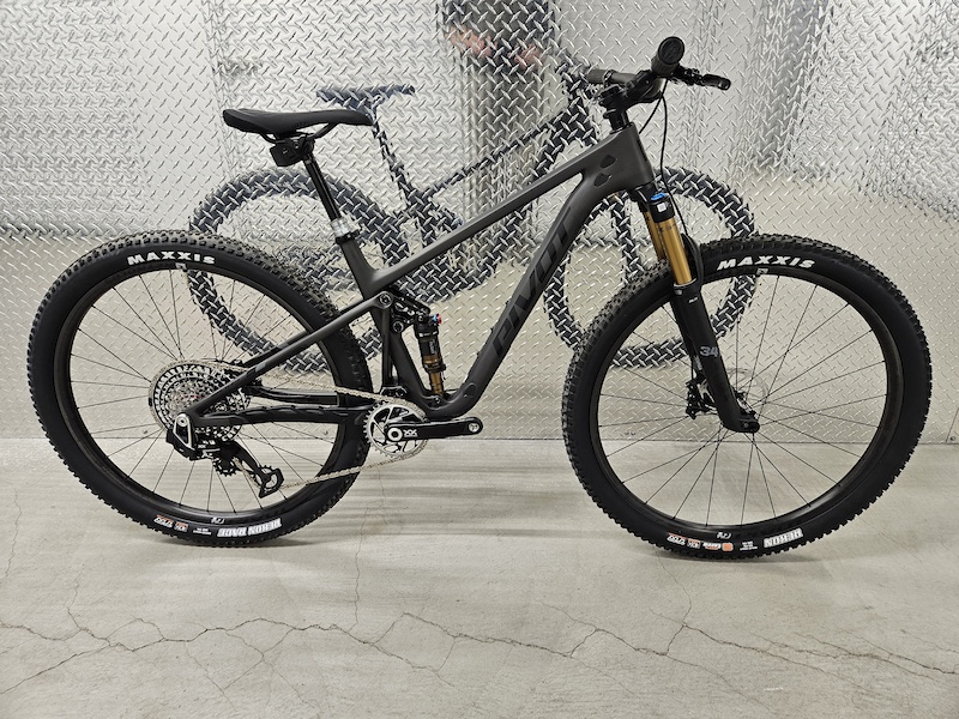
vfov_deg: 58.9
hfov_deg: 73.9
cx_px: 480
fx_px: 637
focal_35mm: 23
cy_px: 360
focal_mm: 5.4
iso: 320
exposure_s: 1/120
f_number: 1.8
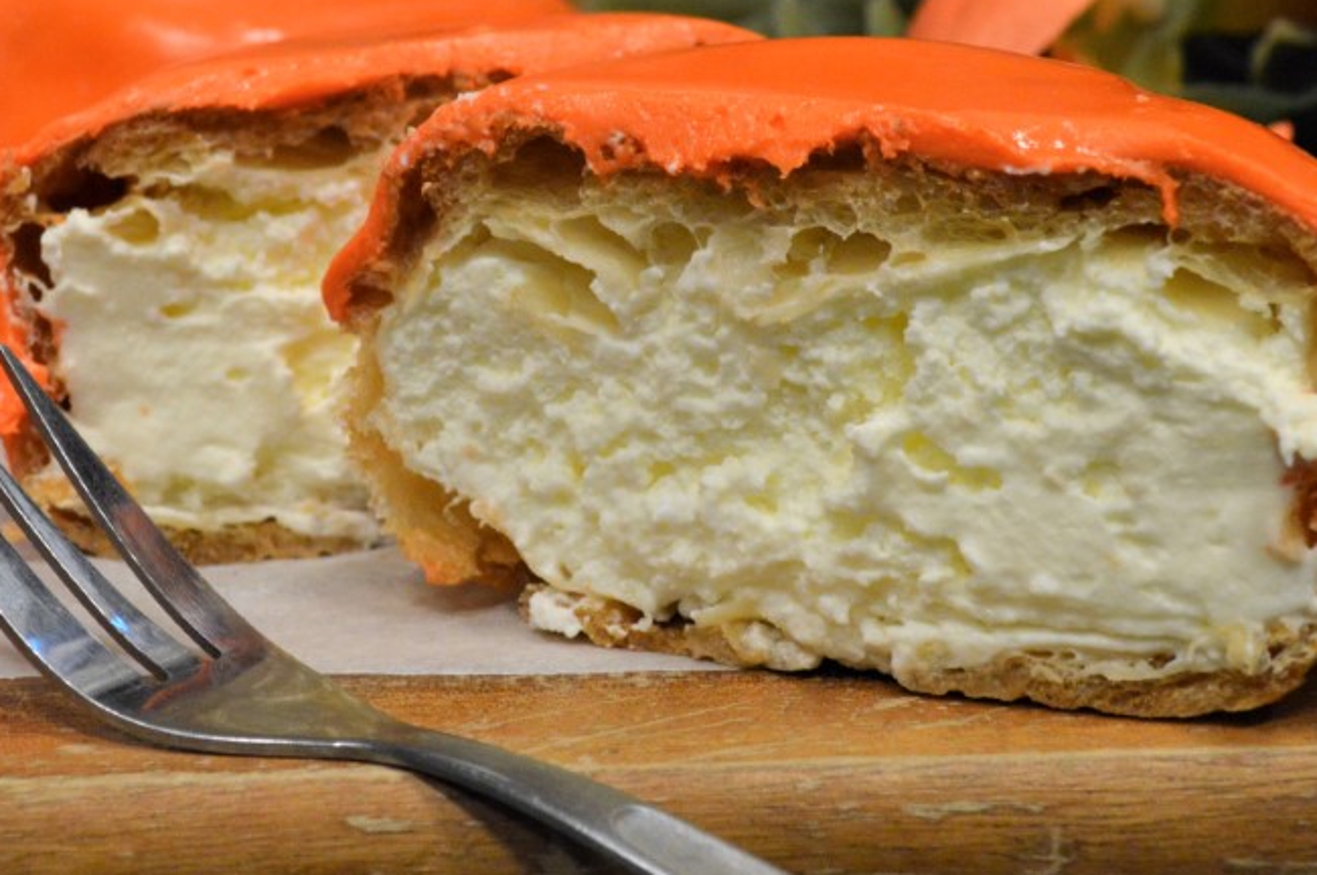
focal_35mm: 64
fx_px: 2339
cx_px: 724
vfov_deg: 21.2
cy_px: 431
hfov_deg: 31.4
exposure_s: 1/25
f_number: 7.1
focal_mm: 24
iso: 800
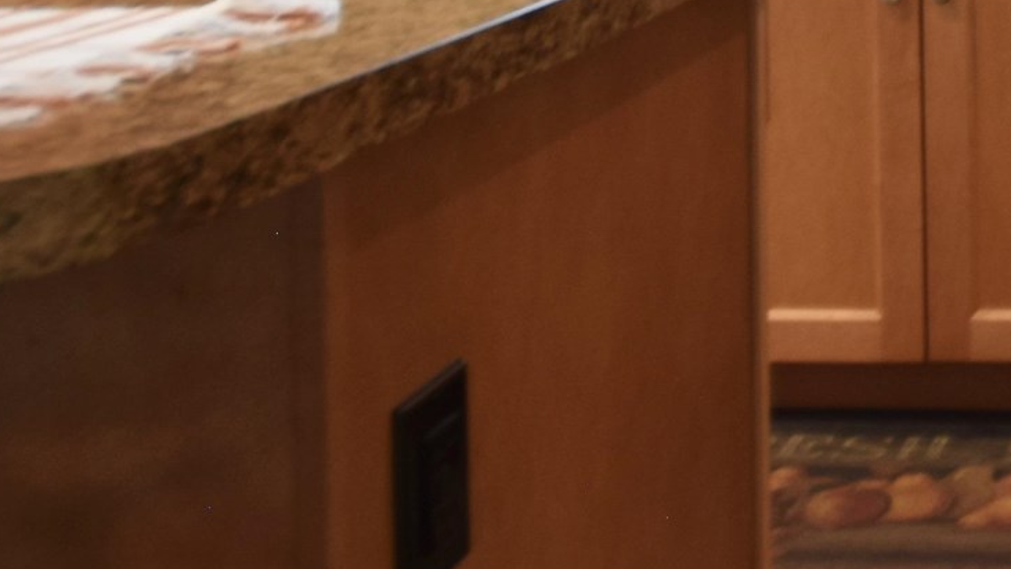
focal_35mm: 66
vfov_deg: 16.5
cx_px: 1375
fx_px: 1769
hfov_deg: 26.2
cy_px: -303
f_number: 6.3
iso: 200
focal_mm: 10
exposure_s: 1/10
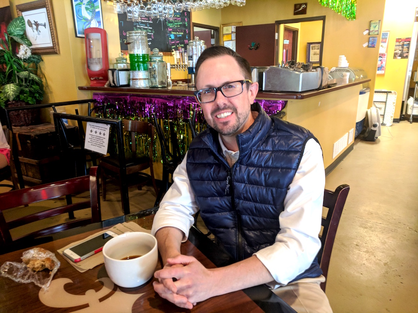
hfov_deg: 67.3
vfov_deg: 53.1
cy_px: 156
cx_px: 209
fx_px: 314
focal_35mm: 26
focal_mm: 4.67
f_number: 2
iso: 452
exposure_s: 1/40
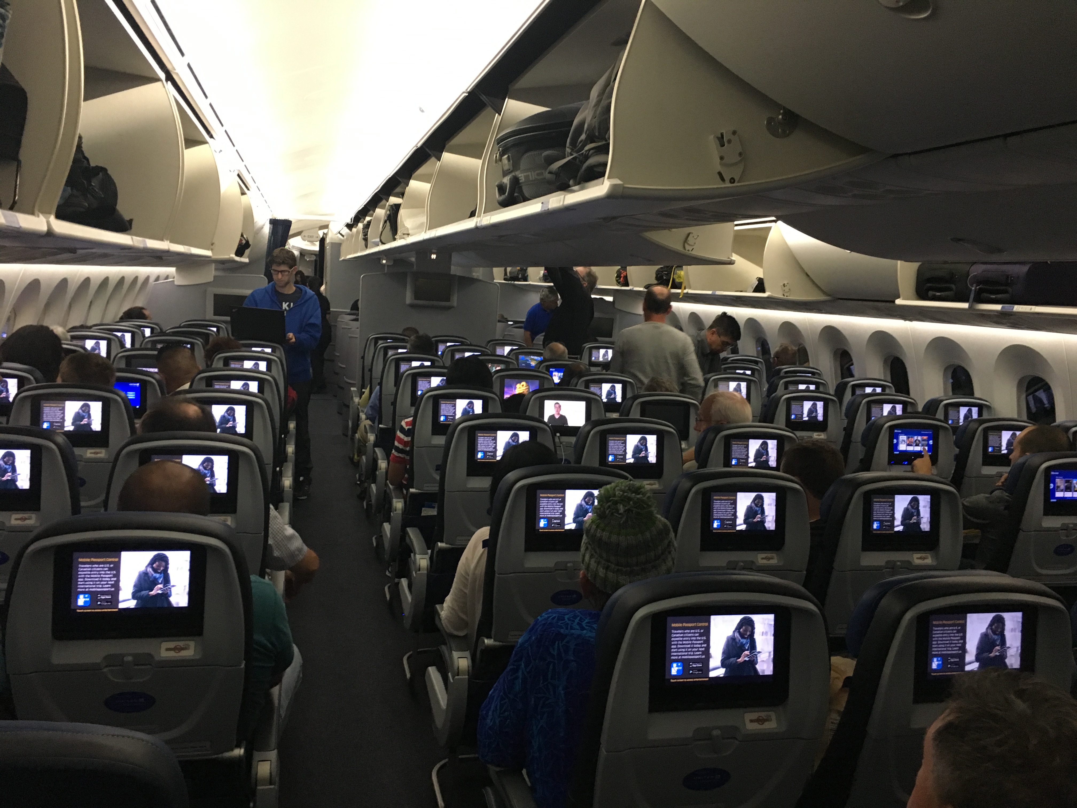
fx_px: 902
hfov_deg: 61.7
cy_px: 404
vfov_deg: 48.2
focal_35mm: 29
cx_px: 538
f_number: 2.2
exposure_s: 1/30
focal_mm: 4.15
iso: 160
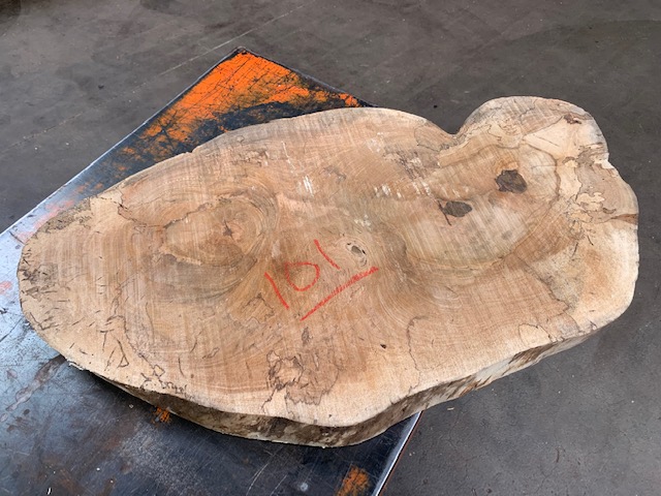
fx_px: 496
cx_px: 330
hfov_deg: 67.3
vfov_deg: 53.1
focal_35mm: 26
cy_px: 248
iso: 100
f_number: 1.8
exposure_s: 1/94
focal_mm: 4.25
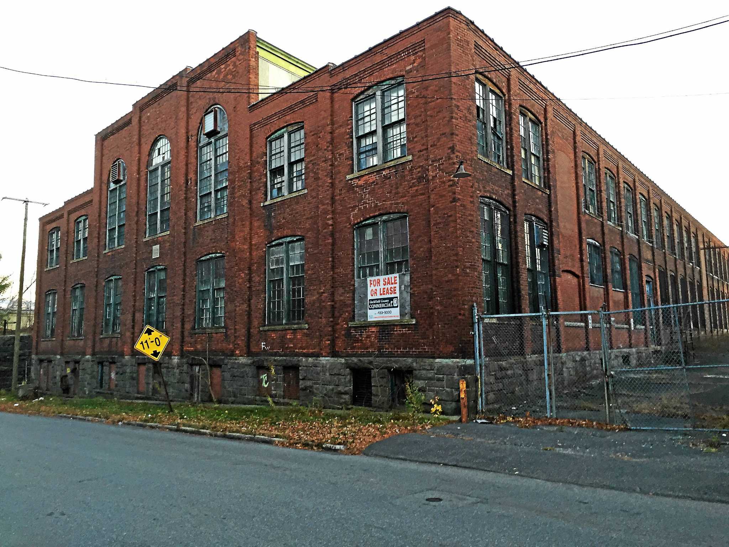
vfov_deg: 48.2
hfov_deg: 61.7
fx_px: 611
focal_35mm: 29
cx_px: 364
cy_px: 274
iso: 80
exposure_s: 1/30
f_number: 2.2
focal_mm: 4.15
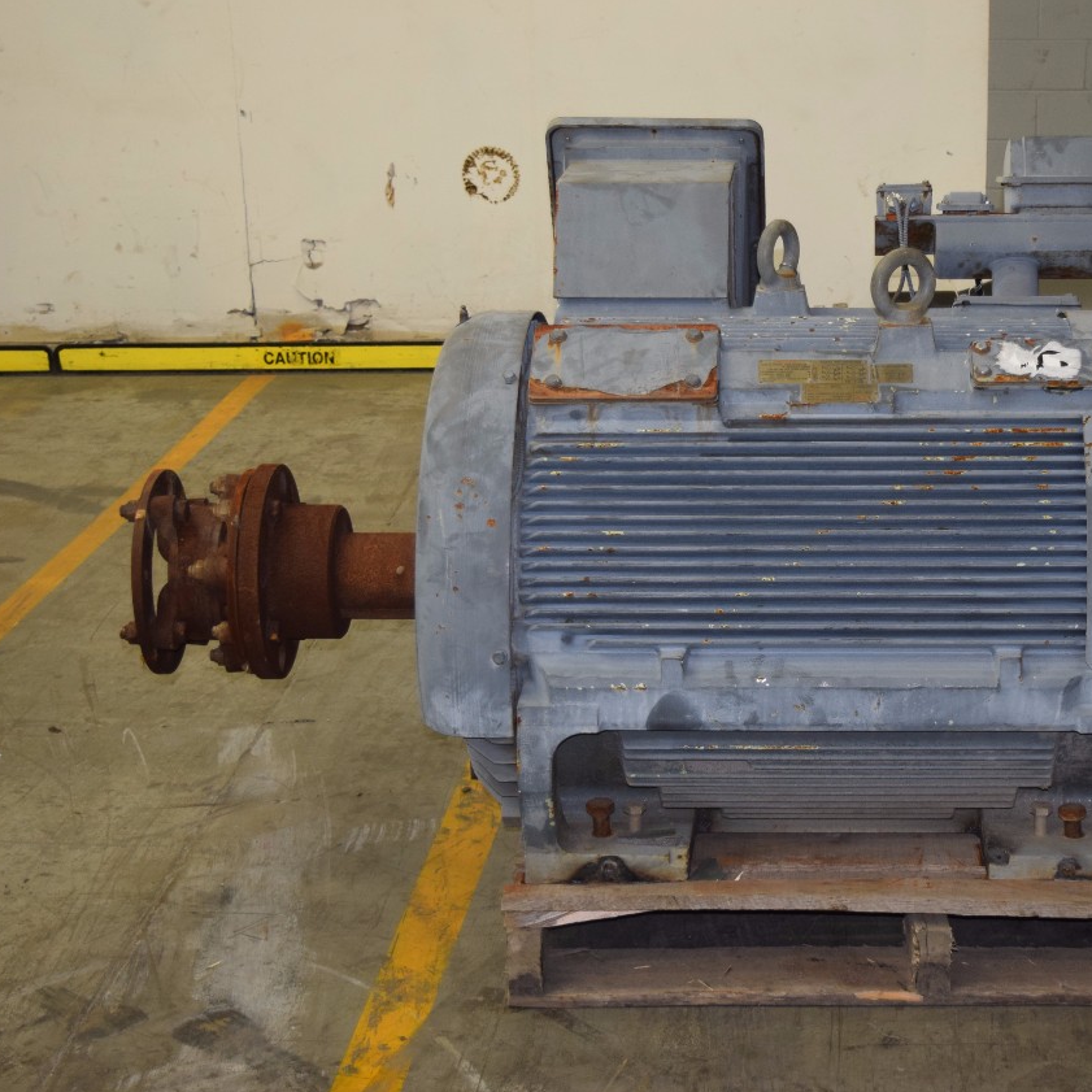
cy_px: 552
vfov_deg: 26.1
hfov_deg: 25.8
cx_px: 815
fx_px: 2356
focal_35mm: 66
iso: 800
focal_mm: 34
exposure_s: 1/80
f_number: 4.5
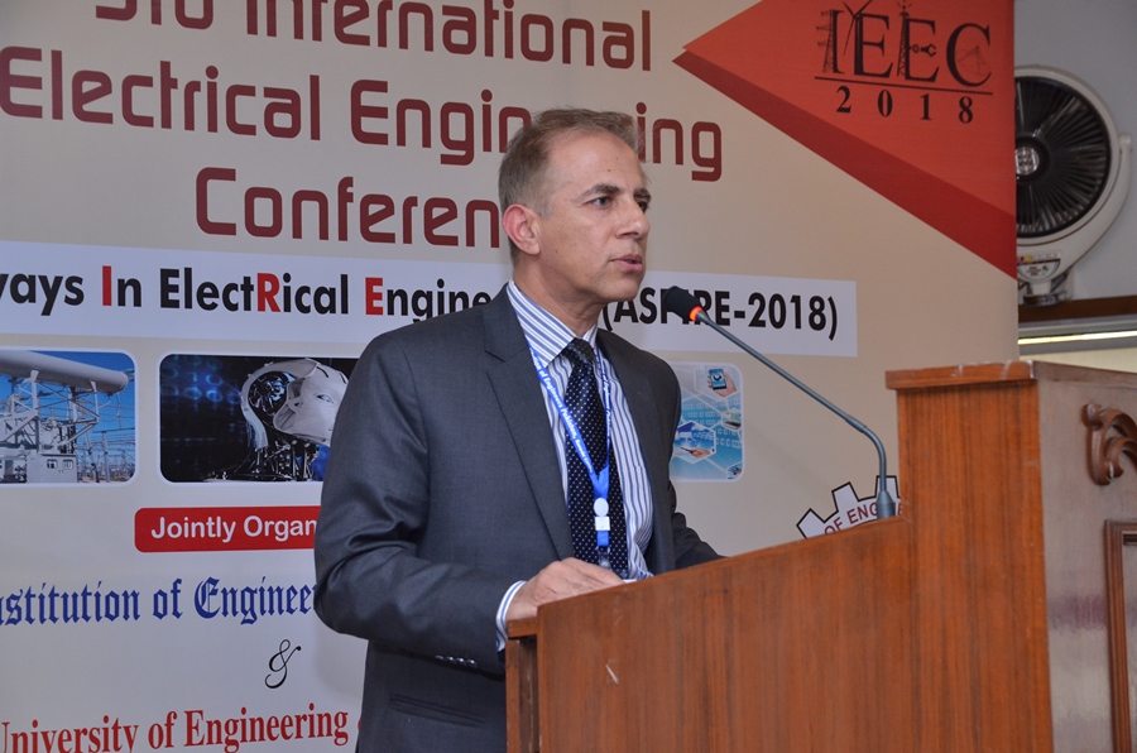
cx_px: 568
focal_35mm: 75
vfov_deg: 18.1
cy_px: 376
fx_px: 2364
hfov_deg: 27.0
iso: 640
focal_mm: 50
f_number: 4.5
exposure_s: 1/100
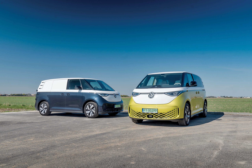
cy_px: 84
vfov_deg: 43.6
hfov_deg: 61.9
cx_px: 126
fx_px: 210
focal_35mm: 30
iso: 100
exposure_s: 1/400
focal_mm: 30
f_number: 5.6
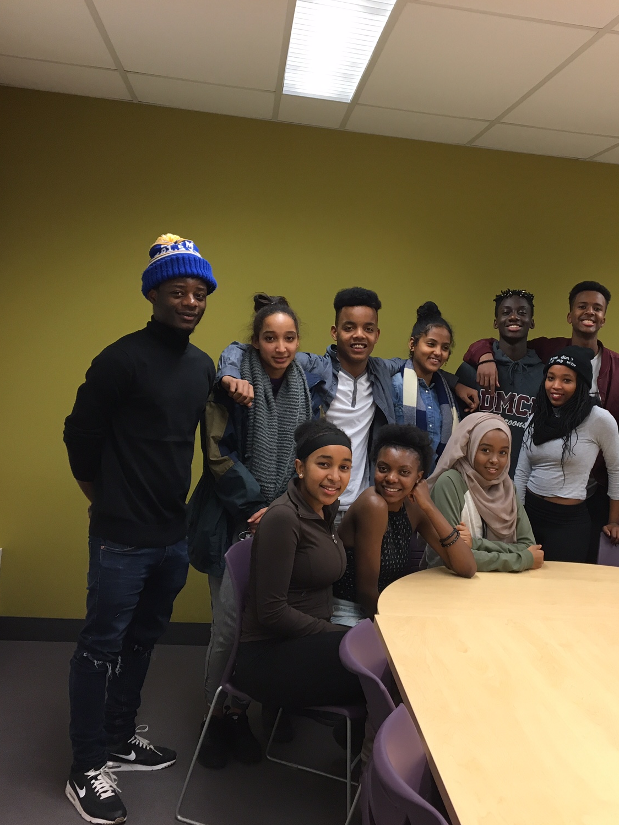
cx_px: 417
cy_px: 412
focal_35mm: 39
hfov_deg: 36.4
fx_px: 930
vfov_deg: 47.9
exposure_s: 1/30
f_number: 2.2
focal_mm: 4.15
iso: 50
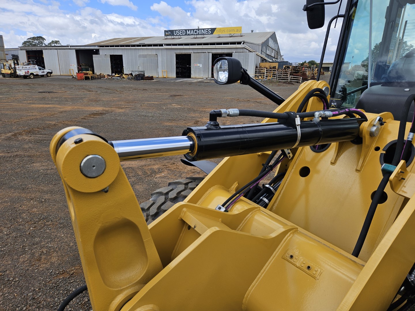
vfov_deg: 58.9
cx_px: 208
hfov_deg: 73.9
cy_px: 156
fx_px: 276
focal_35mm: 23
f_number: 1.8
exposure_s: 1/1437
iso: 25
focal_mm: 5.4
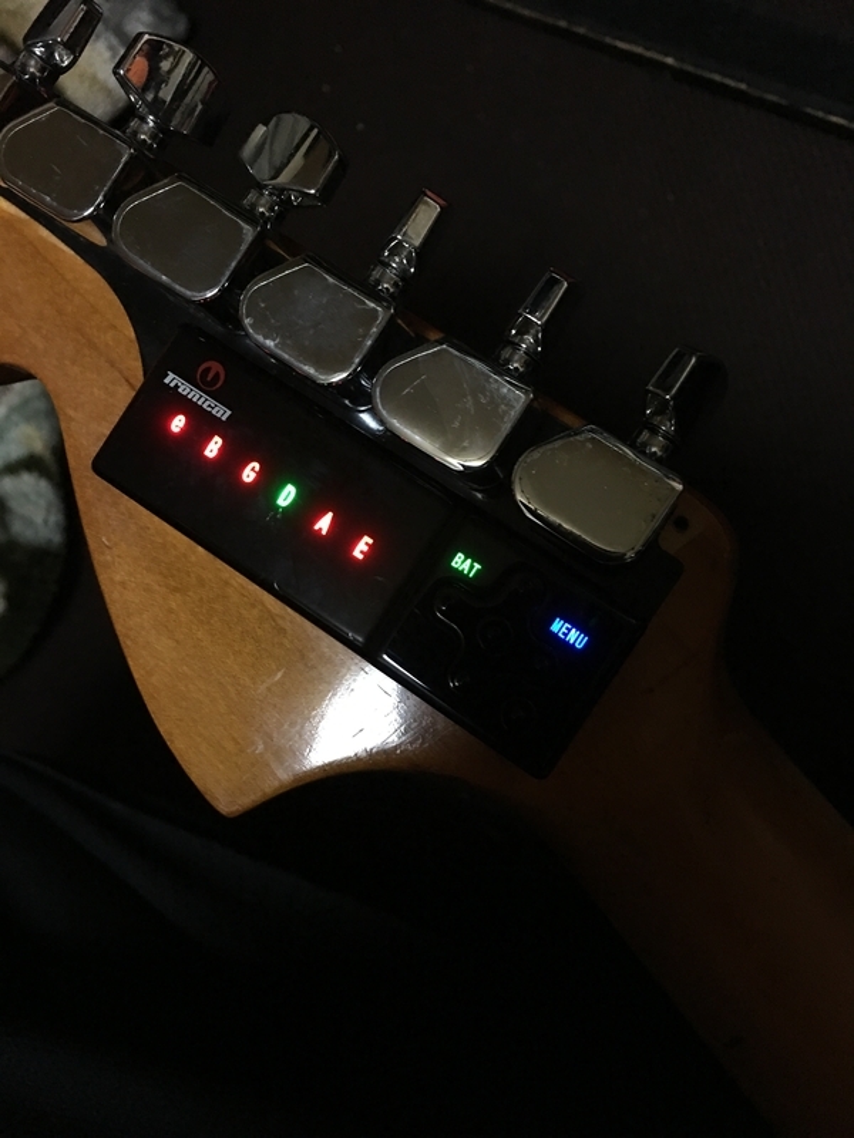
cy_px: 569
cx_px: 427
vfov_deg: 61.7
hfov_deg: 48.2
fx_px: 954
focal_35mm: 29
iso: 100
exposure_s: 1/15
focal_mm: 4.15
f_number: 2.2
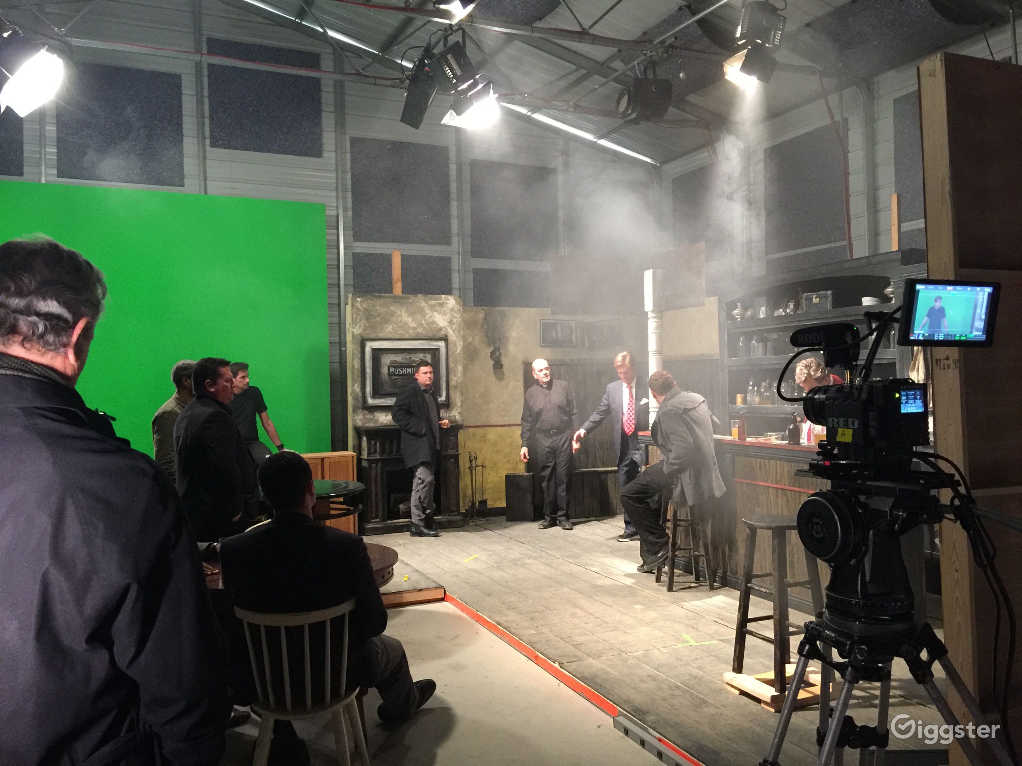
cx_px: 511
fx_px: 856
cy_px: 383
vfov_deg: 48.2
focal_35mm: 29
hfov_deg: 61.7
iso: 125
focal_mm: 4.15
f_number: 2.2
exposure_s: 1/15
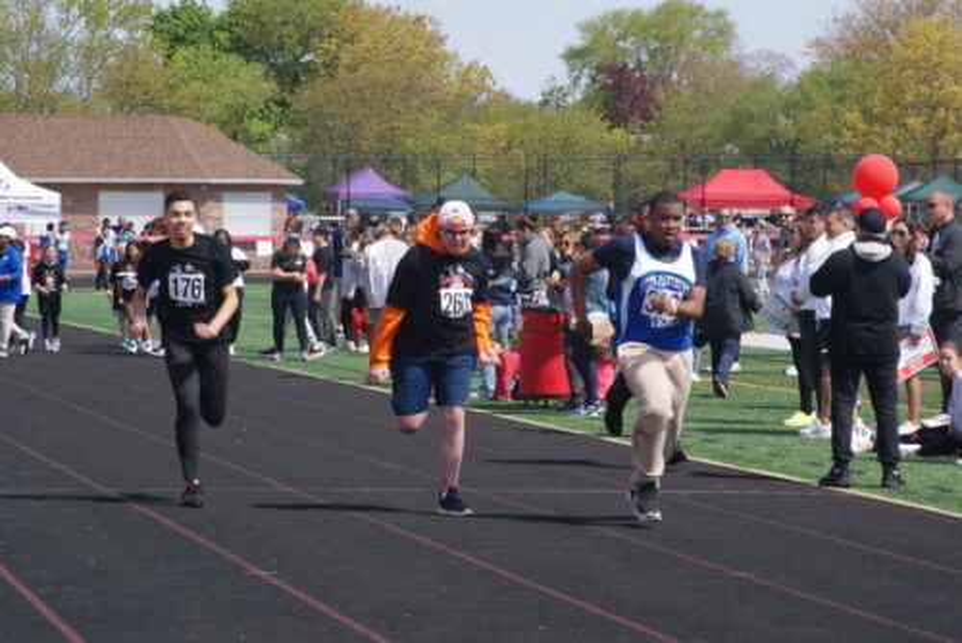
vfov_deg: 8.7
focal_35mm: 158
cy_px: 322
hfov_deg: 13.0
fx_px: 4211
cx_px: 481
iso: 100
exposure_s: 1/160
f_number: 11
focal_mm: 105
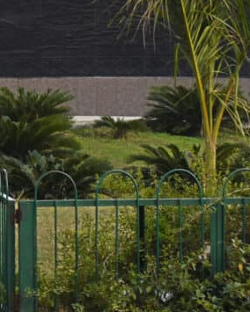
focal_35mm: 309
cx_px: -438
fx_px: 2858
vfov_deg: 6.3
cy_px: 110
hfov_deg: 4.8
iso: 280
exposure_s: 1/250
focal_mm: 38
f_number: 8
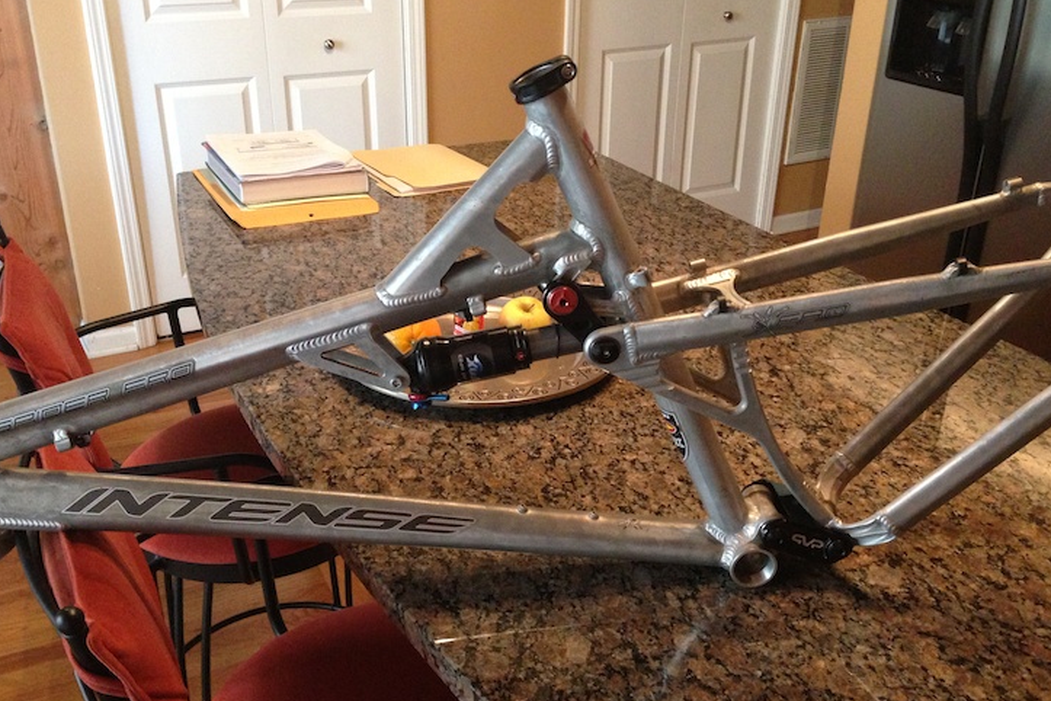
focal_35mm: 38
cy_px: 377
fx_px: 1109
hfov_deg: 50.7
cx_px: 504
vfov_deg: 35.0
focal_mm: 4.13
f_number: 2.4
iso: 400
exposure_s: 1/20
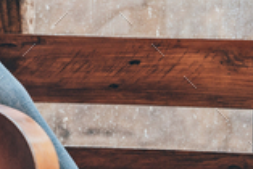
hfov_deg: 4.5
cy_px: 61
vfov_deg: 3.0
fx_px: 3229
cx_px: -156
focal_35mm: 459
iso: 400
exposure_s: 1/80
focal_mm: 122
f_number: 3.5
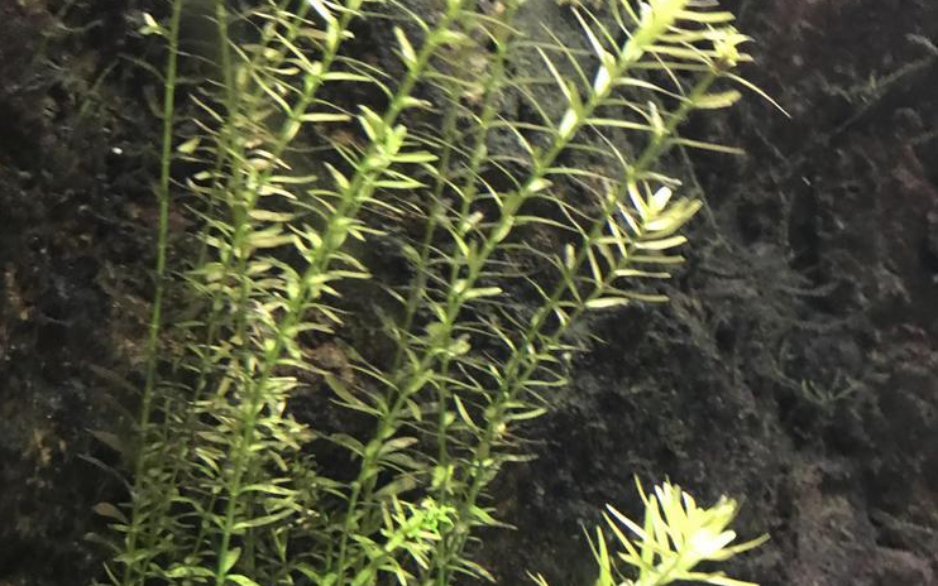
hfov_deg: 49.3
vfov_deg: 31.8
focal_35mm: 40
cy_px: 384
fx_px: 1023
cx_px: 466
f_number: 1.8
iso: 100
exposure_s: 1/6
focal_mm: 4
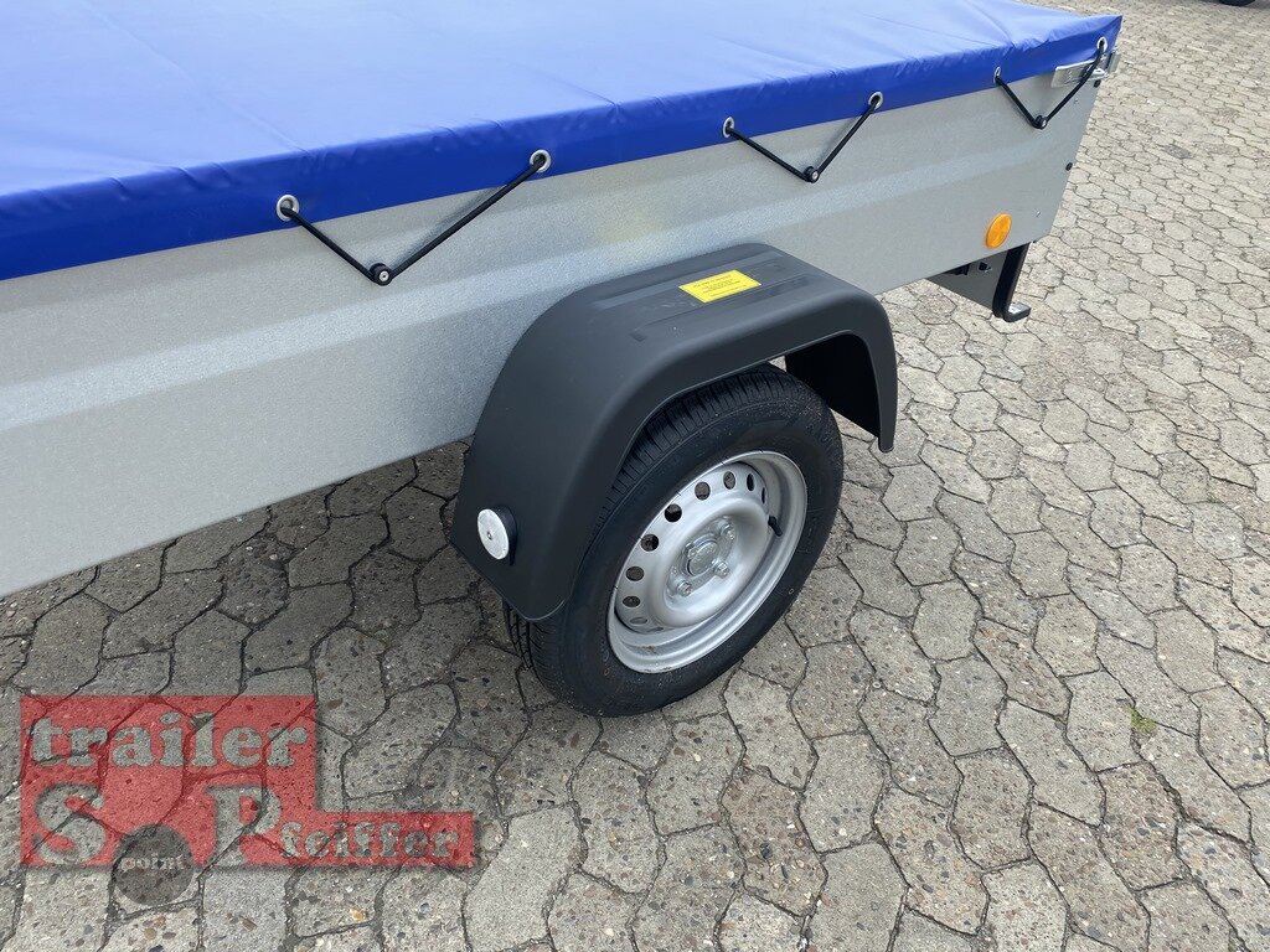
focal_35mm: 26
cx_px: 635
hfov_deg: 67.3
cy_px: 476
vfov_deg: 53.1
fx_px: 954
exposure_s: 1/973
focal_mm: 4.25
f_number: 1.8
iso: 32
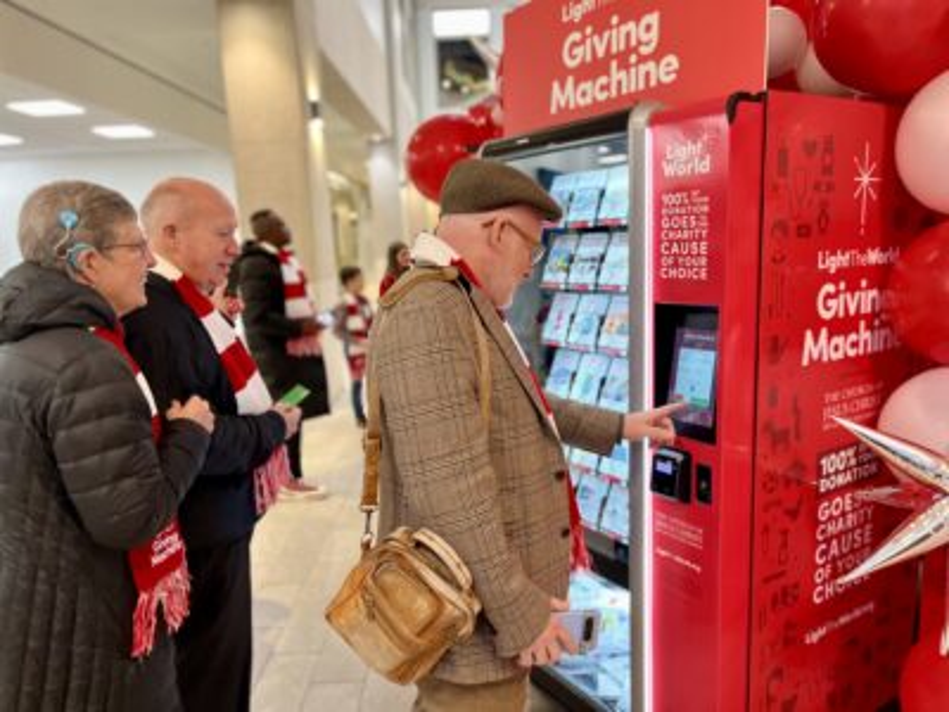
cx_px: 474
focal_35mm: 26
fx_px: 713
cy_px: 356
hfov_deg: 67.3
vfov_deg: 53.1
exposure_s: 1/60
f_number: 1.6
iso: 200
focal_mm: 5.1
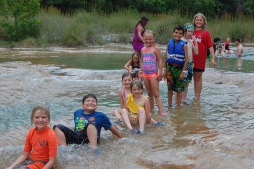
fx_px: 476
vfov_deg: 20.1
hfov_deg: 29.9
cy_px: 84
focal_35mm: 68
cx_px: 127
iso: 400
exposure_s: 1/250
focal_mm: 45
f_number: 10
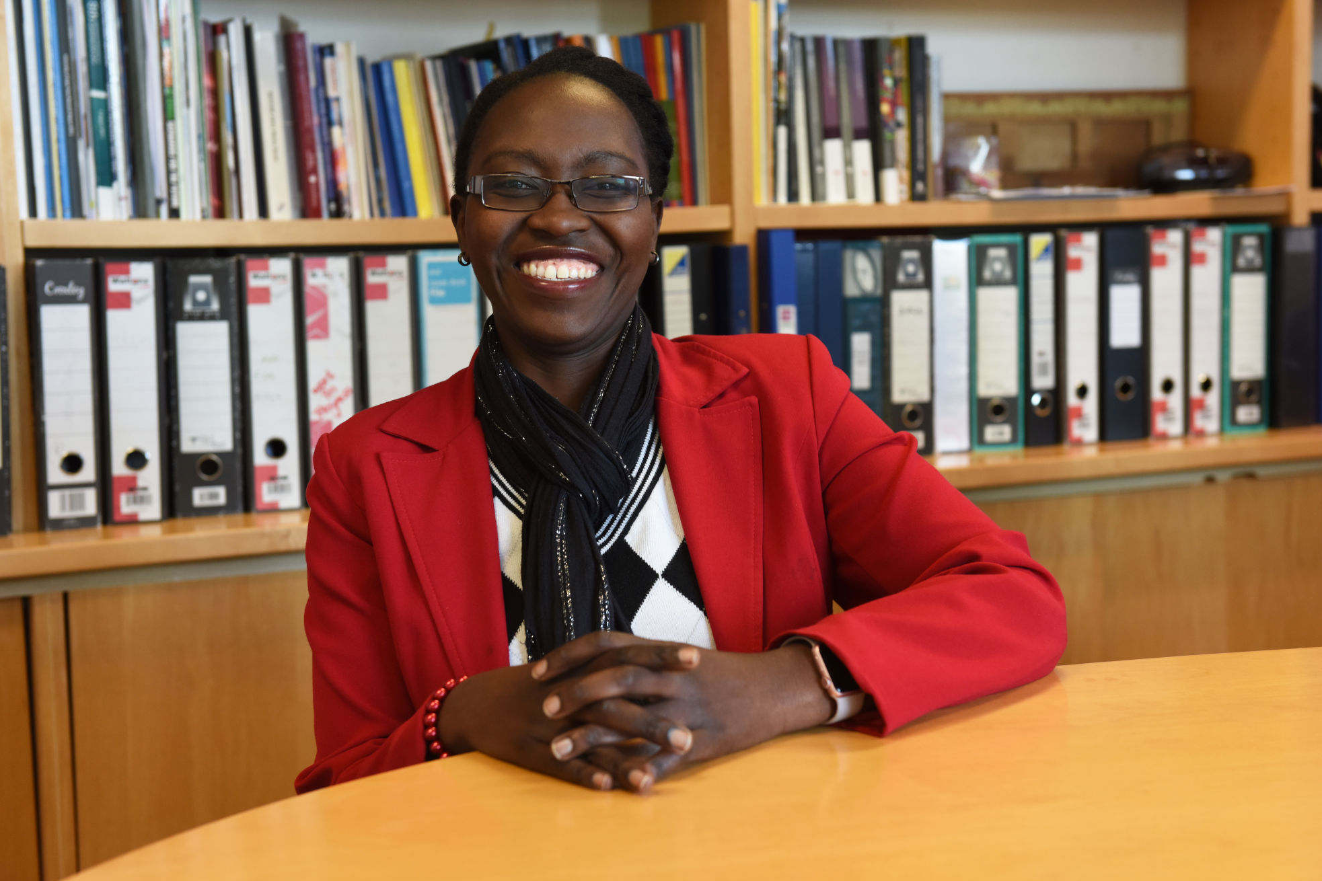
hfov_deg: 35.1
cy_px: 437
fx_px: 2093
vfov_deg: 23.8
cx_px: 672
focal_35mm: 57
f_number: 4
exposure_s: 1/100
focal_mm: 56
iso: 800
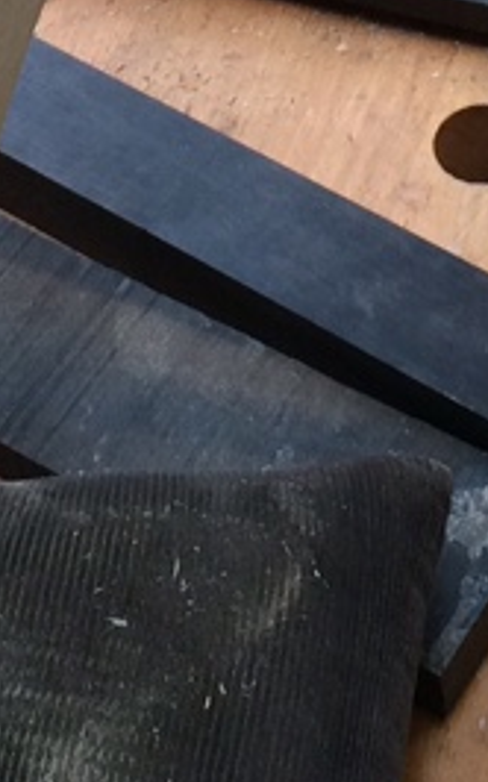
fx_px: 3259
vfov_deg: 12.7
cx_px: 218
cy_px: -541
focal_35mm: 153
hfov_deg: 8.6
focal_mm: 4.12
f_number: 2.2
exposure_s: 1/120
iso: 64
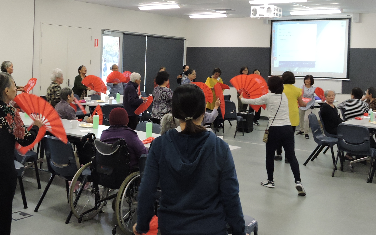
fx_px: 461
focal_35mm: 45
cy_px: 73
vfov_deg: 28.4
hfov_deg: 43.8
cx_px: 128
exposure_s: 1/30
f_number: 3.3
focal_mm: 4.3
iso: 250
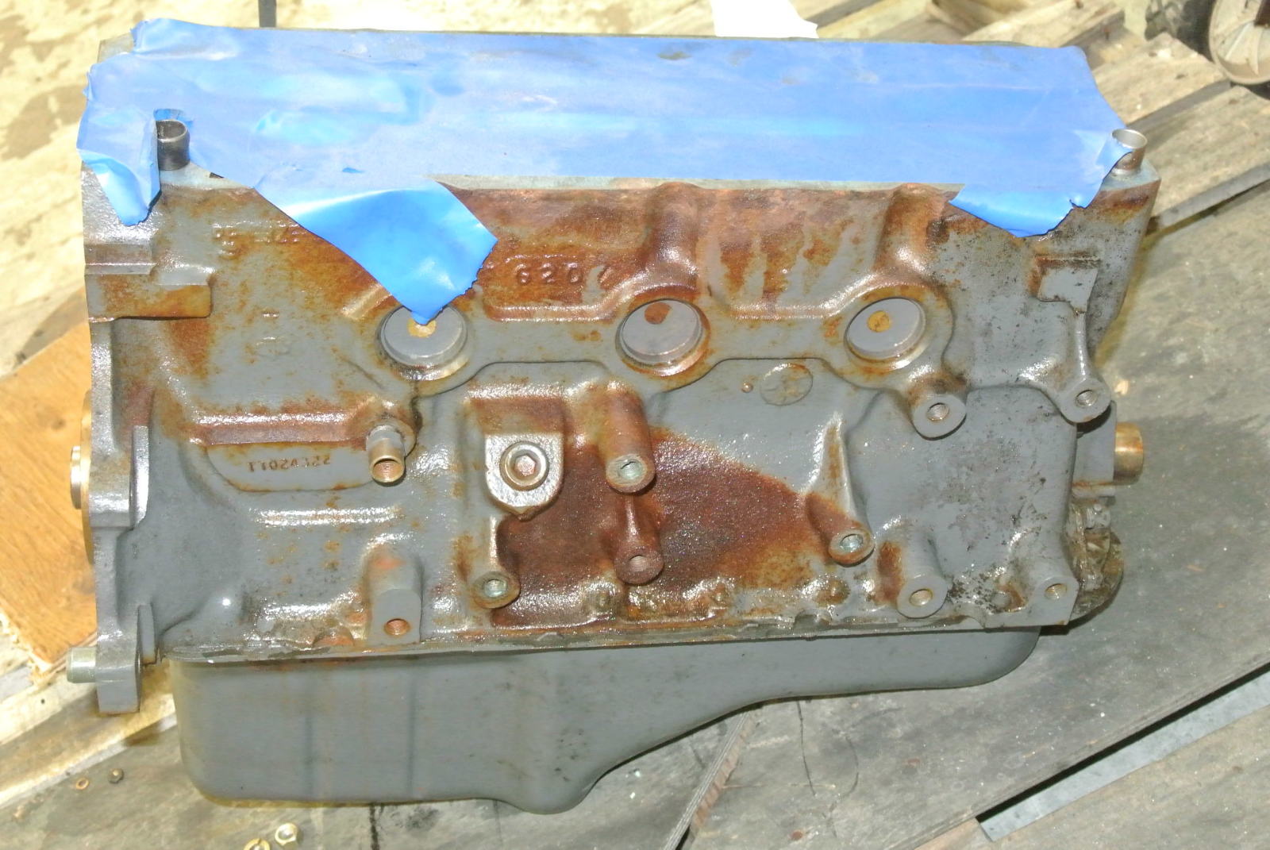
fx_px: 1801
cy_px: 425
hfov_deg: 38.8
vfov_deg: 26.6
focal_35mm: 51
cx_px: 635
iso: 3200
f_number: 4.8
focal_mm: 18.9
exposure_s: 1/60
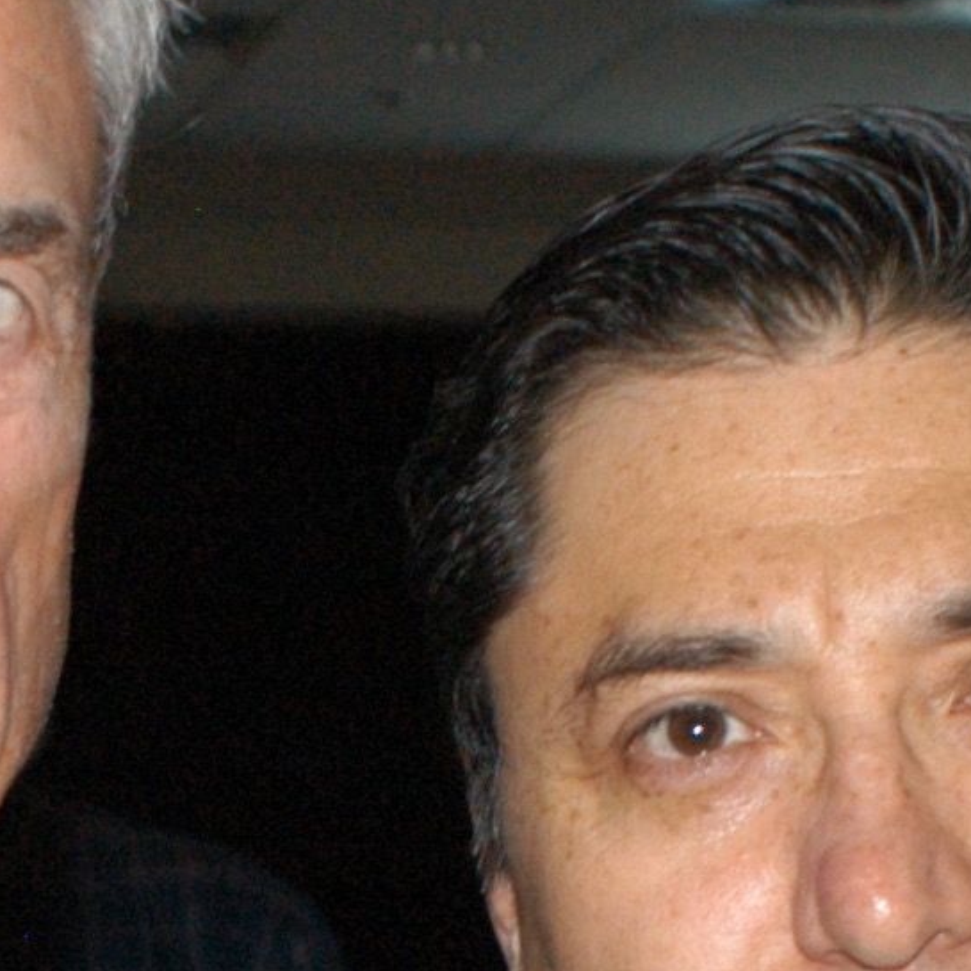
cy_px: 1190
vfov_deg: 8.8
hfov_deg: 8.9
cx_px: 194
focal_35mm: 197
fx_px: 6252
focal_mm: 28
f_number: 5
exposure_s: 1/60
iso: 800
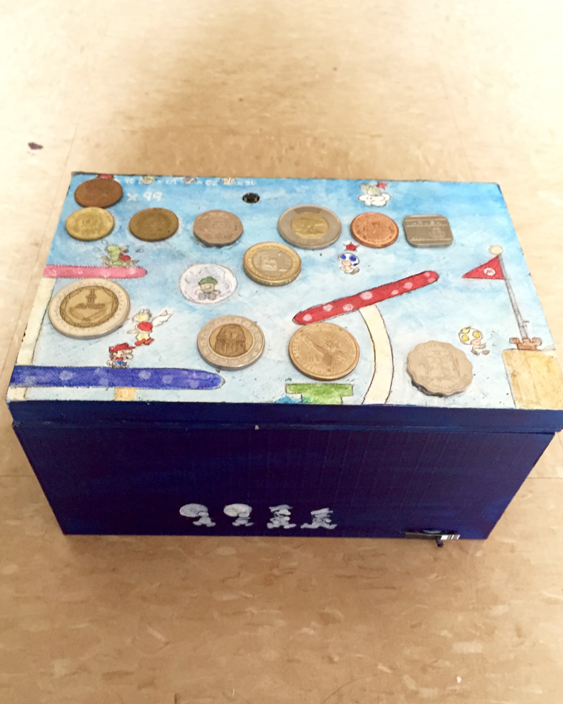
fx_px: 646
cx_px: 286
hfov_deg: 47.1
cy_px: 351
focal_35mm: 31
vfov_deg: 57.2
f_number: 2.2
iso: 640
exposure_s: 1/15
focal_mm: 4.15
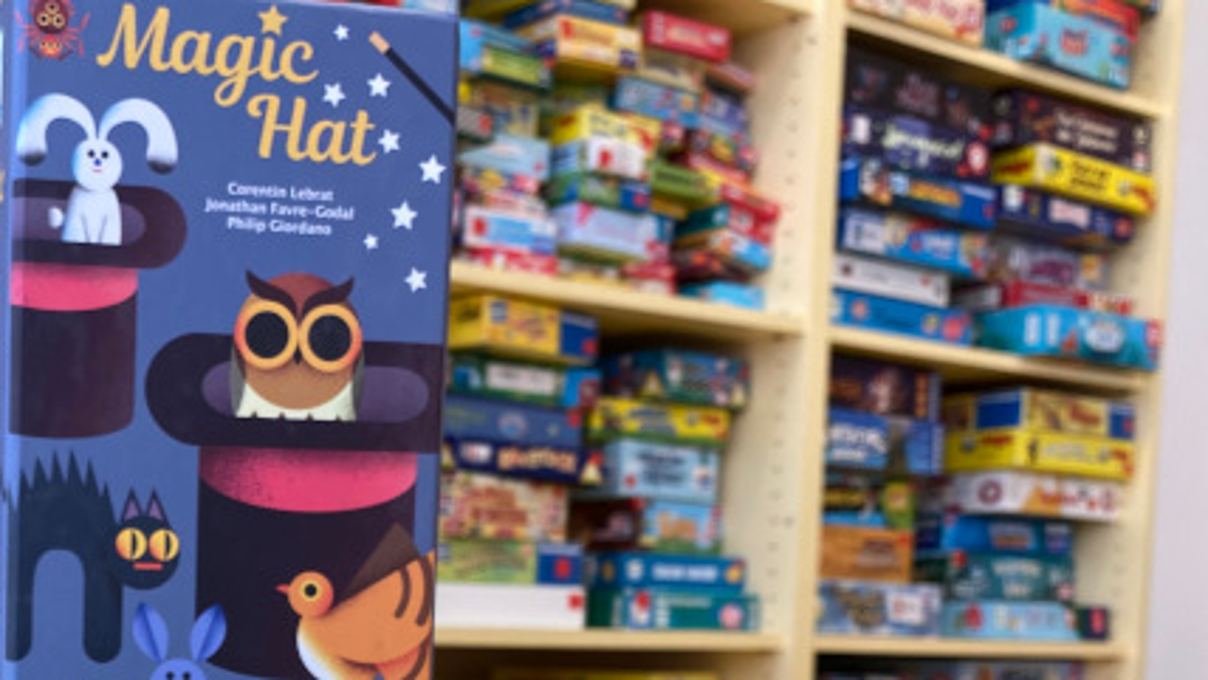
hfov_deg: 37.1
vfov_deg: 21.4
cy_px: 756
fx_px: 1698
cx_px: 169
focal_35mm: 53
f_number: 1.8
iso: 32
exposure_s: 1/100
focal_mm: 4.25
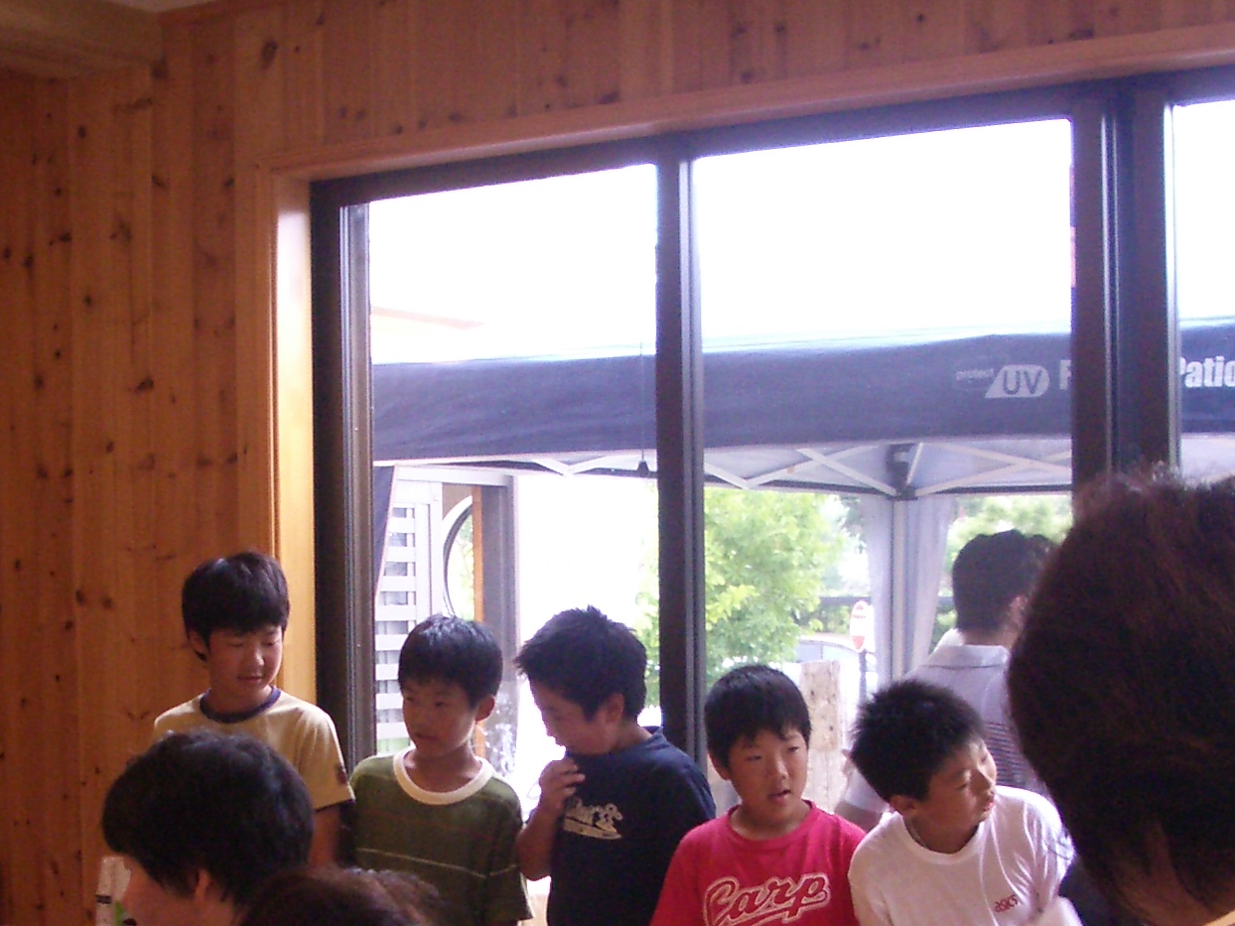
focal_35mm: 72
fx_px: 2569
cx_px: 446
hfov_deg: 26.9
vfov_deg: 20.1
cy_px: 815
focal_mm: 5.8
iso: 200
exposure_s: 1/80
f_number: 2.6
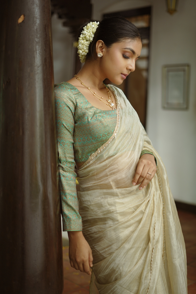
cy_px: 147
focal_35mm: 50
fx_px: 408
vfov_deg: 39.6
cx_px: 98
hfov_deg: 27.0
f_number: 1.8
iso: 500
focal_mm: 50
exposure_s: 1/80
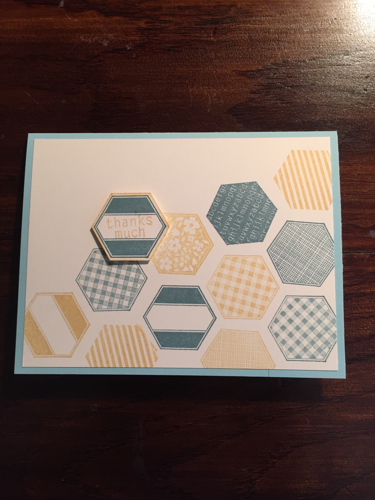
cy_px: 250
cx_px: 188
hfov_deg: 48.2
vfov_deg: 61.7
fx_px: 419
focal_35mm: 29
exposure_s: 1/30
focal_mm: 4.15
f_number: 2.2
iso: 100
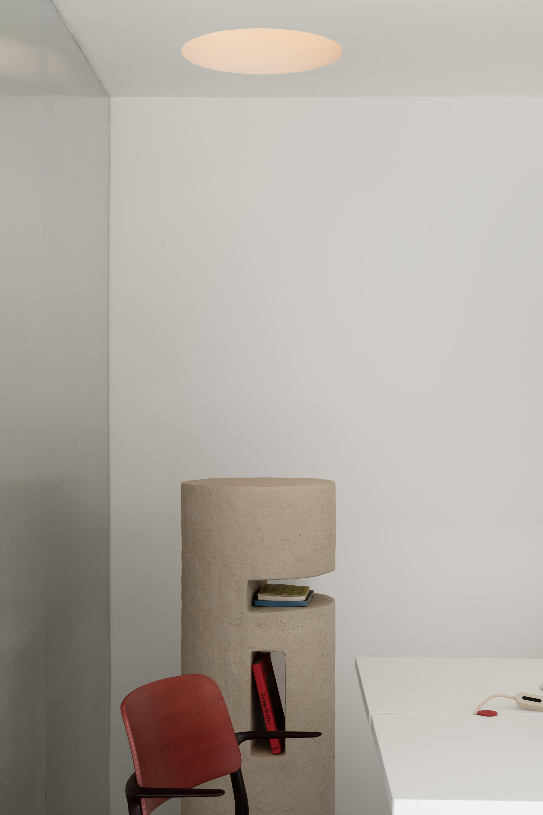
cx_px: 272
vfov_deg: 36.2
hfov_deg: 24.6
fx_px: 1247
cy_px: 408
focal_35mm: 55
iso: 160
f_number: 11
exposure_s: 1/5
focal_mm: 55.1
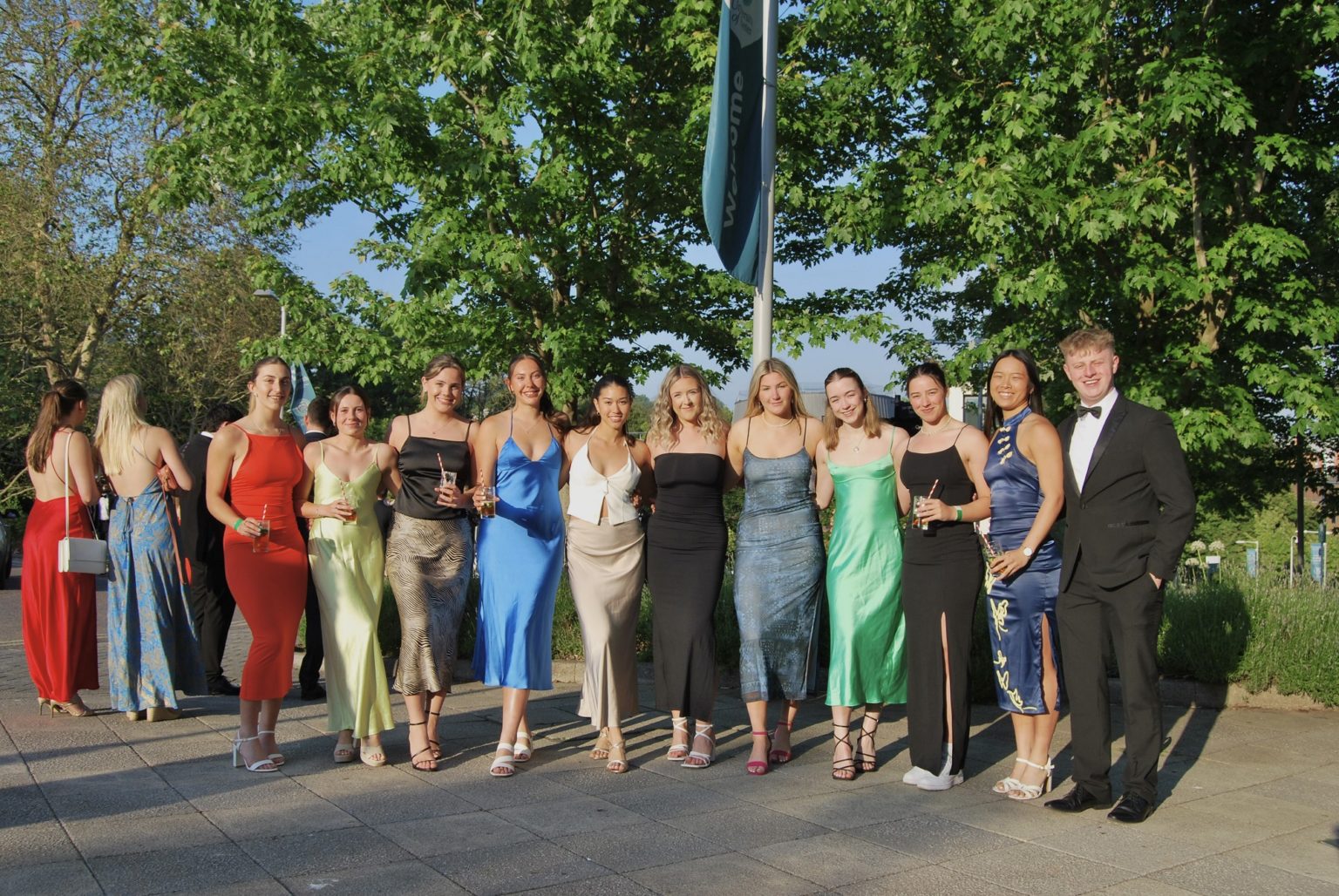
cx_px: 670
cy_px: 448
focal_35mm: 30
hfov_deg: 61.9
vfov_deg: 43.7
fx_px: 1117
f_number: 7.1
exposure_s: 1/200
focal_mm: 20
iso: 100
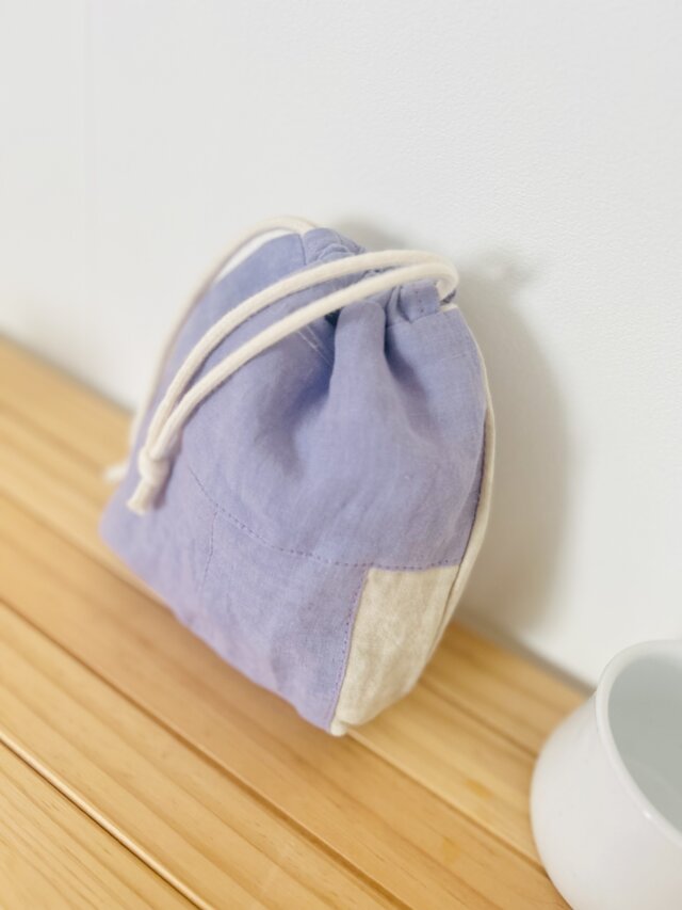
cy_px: 455
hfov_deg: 53.1
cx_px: 341
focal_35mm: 26
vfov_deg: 67.3
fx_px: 683
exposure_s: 1/94
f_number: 1.5
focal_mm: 5.7
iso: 125
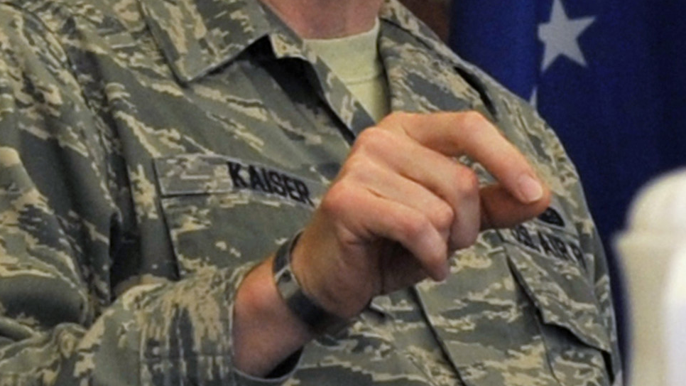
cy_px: -8
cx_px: 682
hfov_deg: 6.7
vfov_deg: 3.8
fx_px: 5874
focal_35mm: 323
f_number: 3.5
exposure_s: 1/160
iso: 640
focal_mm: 70
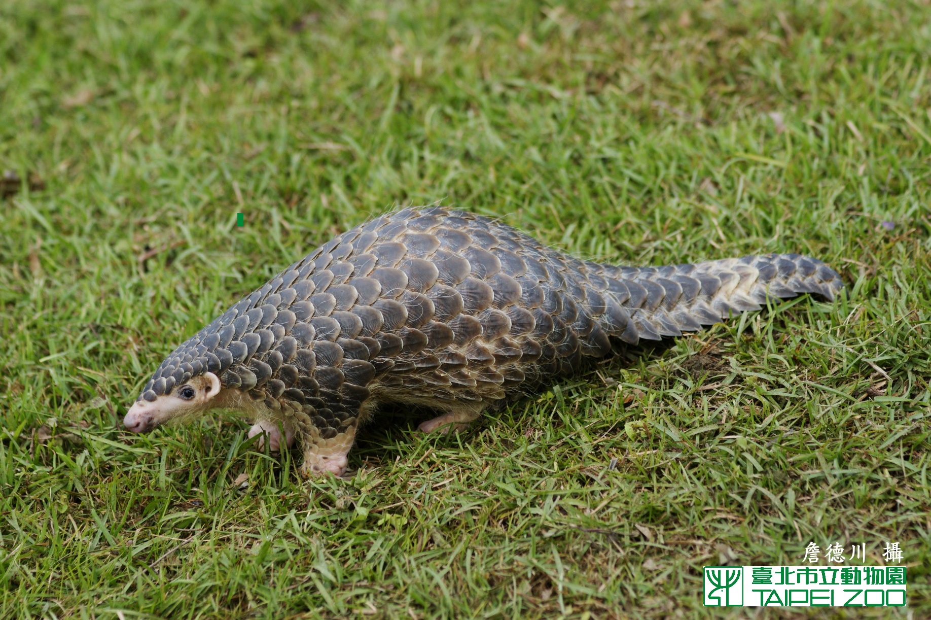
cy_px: 310
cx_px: 466
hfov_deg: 13.7
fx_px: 3877
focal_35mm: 150
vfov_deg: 9.1
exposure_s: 1/250
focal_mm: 100
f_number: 4
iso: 100
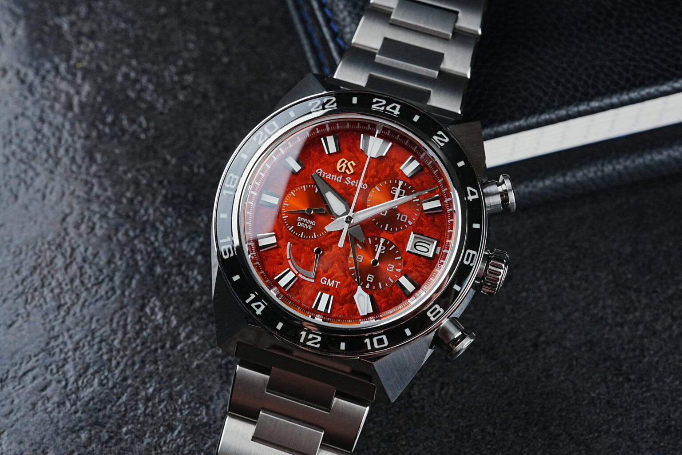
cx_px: 341
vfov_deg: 27.0
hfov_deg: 39.6
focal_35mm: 50
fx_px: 947
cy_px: 228
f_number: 11
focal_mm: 50
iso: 1600
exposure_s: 1/100
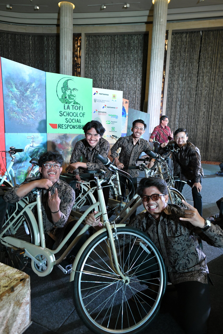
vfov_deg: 73.7
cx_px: 112
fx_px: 223
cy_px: 167
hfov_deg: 53.1
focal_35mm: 24
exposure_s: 1/100
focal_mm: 24
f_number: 3.5
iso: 1600
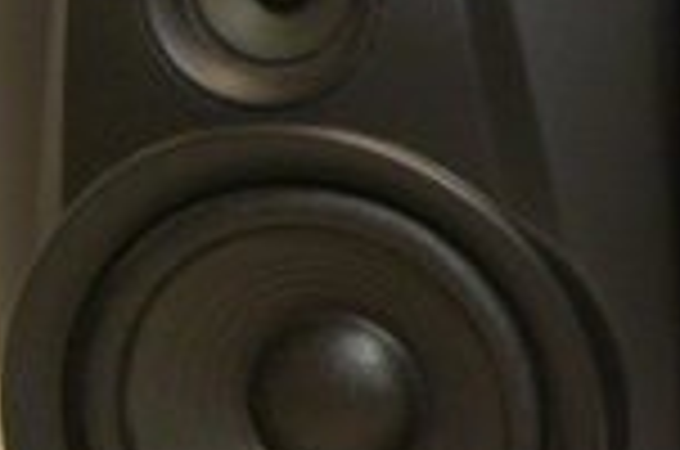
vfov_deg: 9.4
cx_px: 1238
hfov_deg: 12.8
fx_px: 2733
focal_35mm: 145
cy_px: 378
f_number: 2.8
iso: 200
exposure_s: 1/20
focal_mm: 5.8
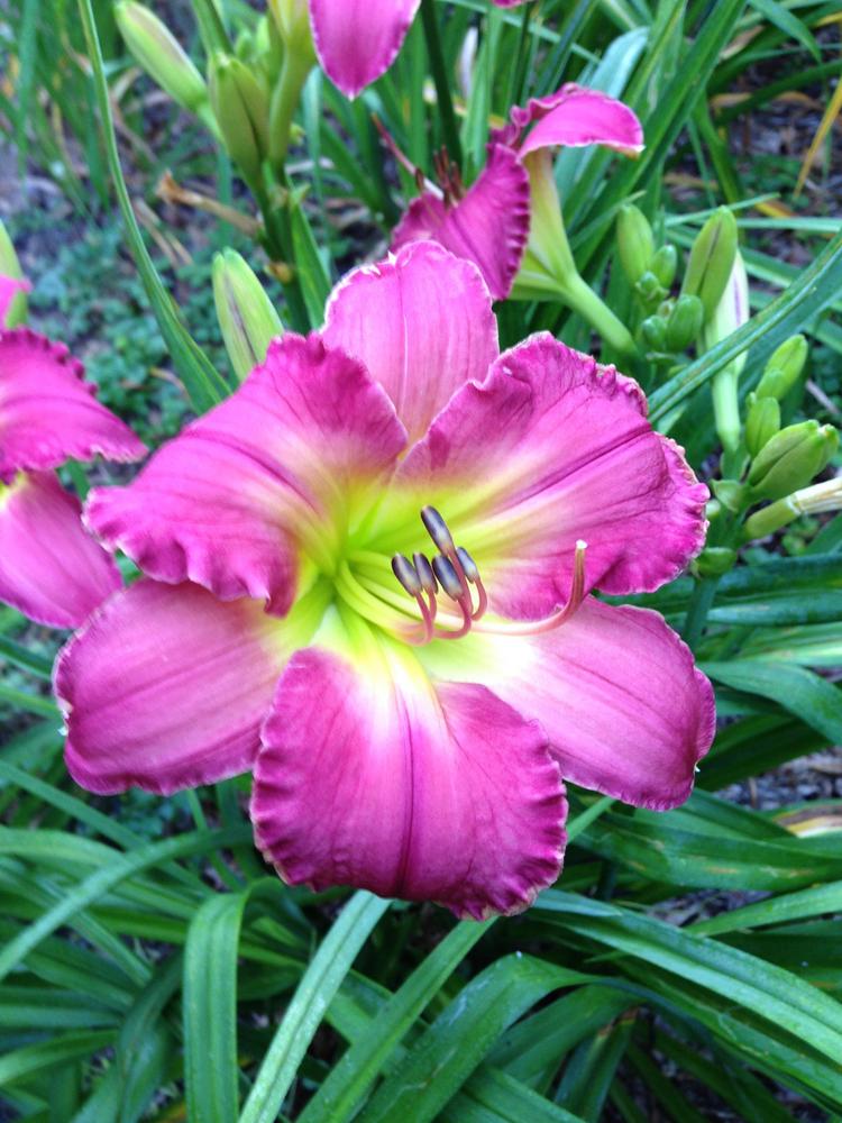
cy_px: 562
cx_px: 421
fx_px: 1070
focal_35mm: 33
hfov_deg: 42.9
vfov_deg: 55.4
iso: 50
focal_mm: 4.12
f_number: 2.4
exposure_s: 1/24
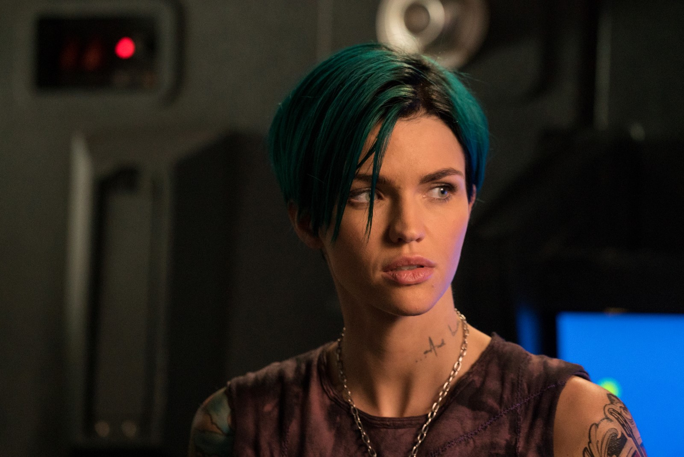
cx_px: 342
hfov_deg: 10.5
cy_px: 228
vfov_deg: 7.0
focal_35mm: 196
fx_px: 3726
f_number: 5
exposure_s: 1/160
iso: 8000
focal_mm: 196
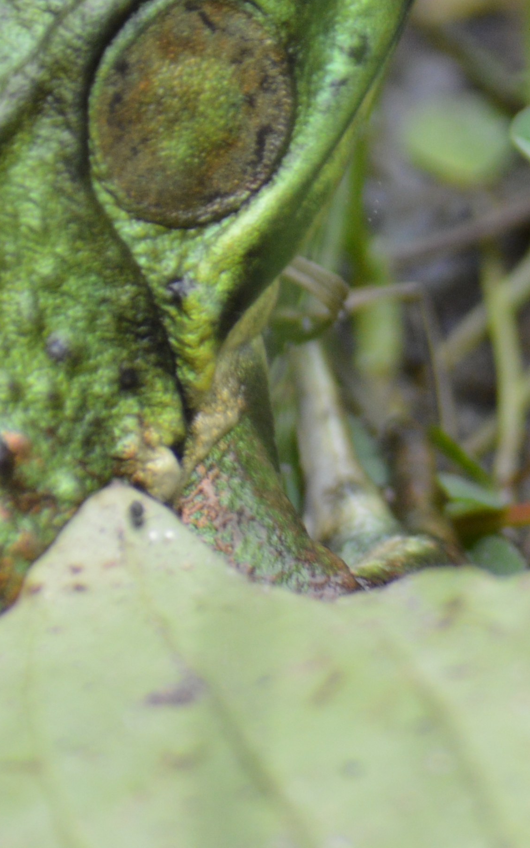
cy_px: -52
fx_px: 23407
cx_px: 566
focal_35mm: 1013
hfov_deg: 1.3
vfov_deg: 2.1
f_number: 5.6
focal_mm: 200
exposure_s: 1/160
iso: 400
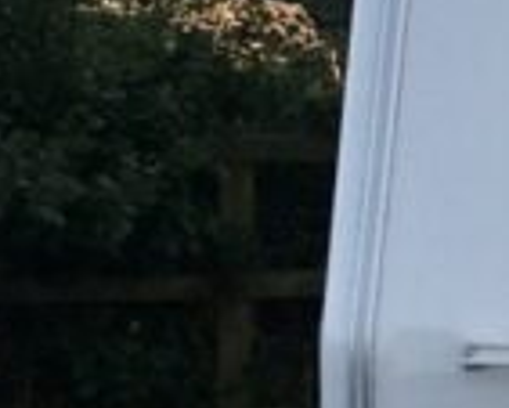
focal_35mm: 206
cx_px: 1282
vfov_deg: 7.5
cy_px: 206
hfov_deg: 8.5
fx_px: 3105
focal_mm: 4.15
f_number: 2.2
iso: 25
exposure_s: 1/557
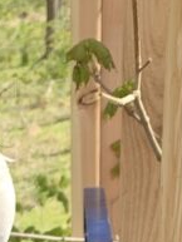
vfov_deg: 12.0
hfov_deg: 10.5
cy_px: 549
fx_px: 966
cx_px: -68
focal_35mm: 138
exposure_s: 1/362
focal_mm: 4.25
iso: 25
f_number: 1.8
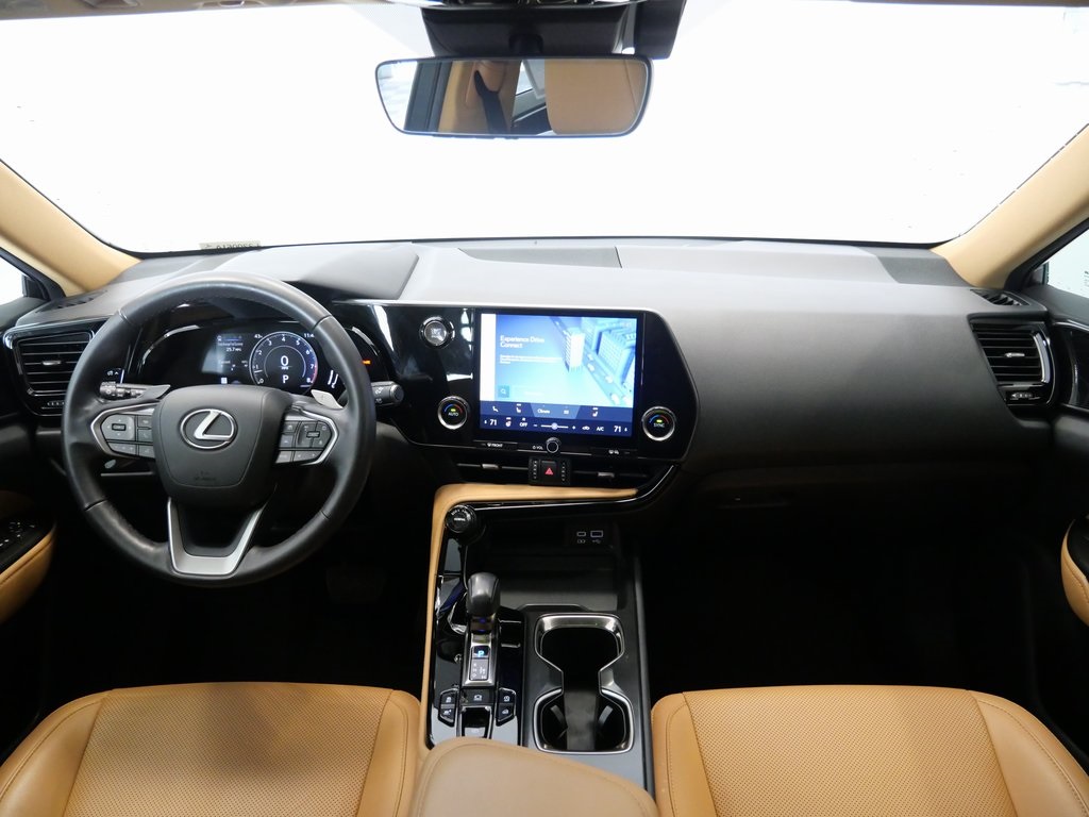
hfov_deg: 71.6
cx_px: 544
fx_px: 755
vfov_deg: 56.8
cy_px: 408
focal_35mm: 24
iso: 3200
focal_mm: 12
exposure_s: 1/40
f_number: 3.5
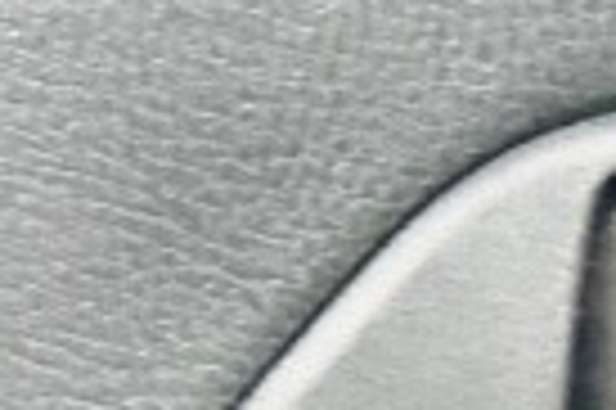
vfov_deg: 3.6
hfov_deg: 5.5
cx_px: 751
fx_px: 6375
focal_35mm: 373
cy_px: 1239
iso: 640
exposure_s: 1/24
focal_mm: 6.86
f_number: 1.78
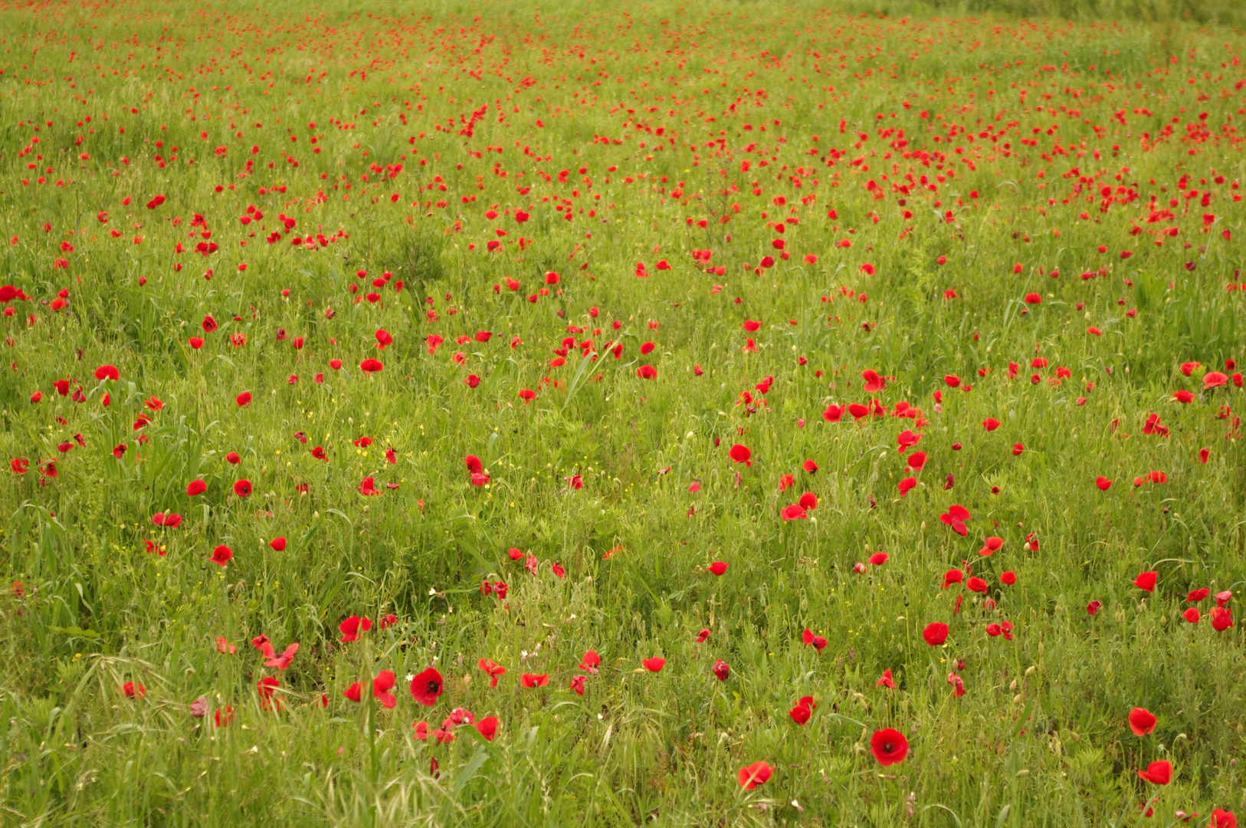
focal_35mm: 82
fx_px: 2835
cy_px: 414
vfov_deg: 16.6
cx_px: 623
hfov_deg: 24.8
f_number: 5.6
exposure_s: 1/250
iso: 200
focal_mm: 55
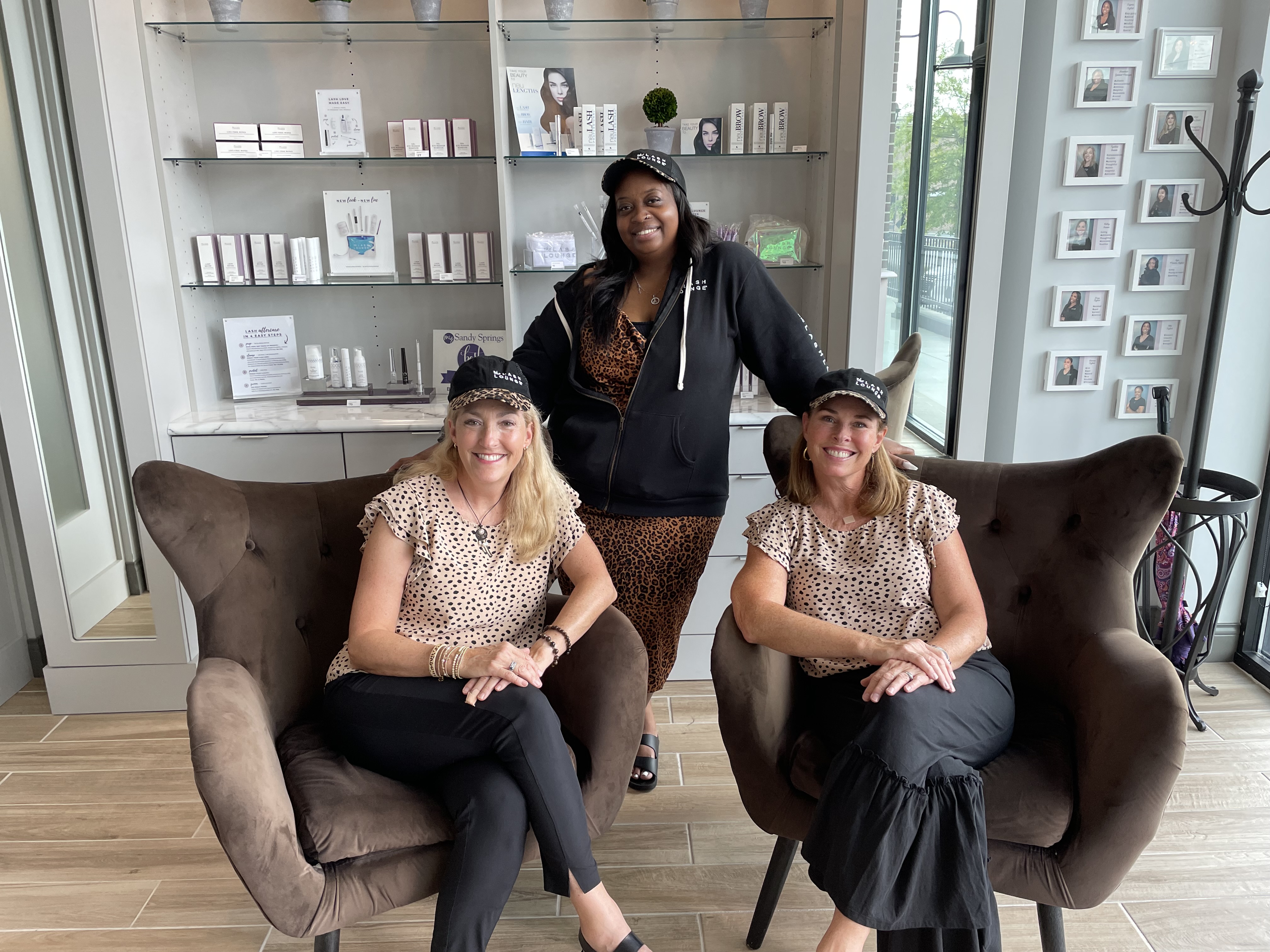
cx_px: 635
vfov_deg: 53.1
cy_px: 476
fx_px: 954
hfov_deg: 67.3
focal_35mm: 26
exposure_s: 1/120
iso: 100
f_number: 1.6
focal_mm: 4.2
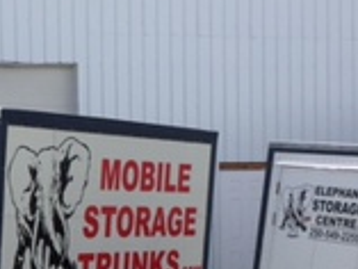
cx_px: -112
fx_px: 1221
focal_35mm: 118
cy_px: 328
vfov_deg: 12.3
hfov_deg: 15.8
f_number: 2.2
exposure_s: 1/2083
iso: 32
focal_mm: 4.15
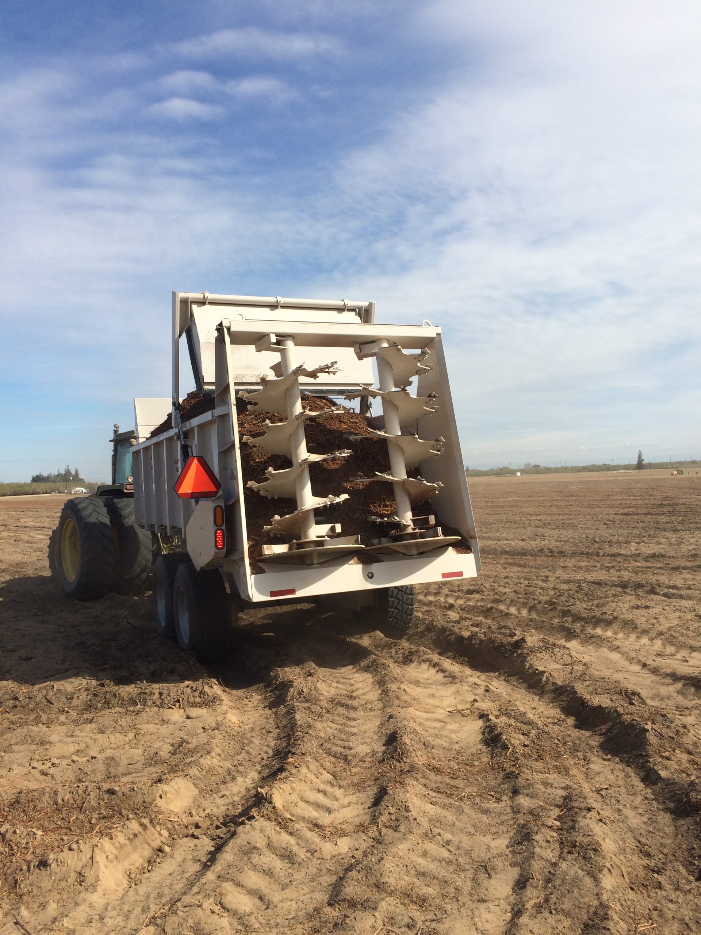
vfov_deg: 61.7
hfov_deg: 48.2
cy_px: 468
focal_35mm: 29
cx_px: 350
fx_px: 783
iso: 32
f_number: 2.2
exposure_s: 1/2564
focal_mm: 4.15
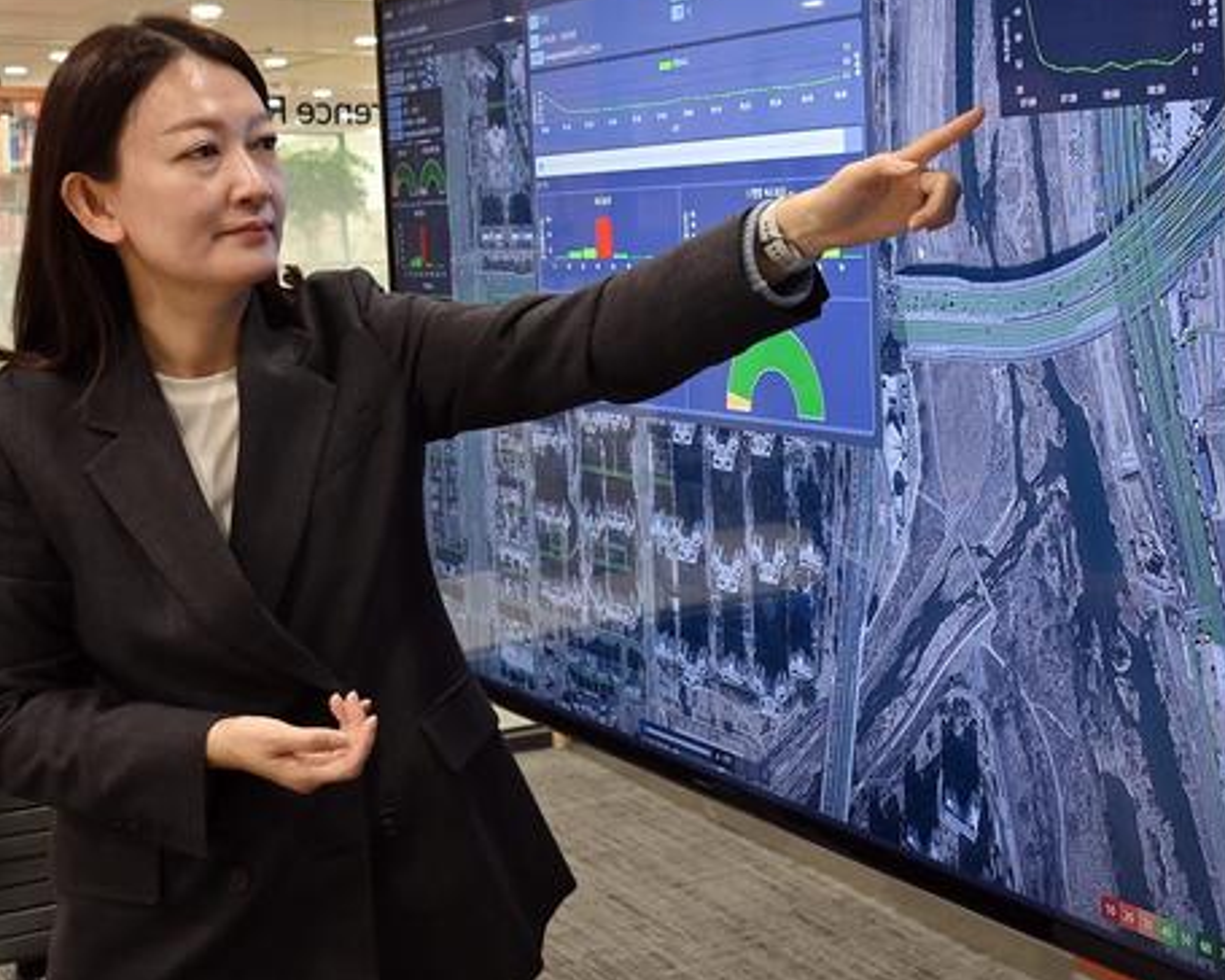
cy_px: 370
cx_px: 848
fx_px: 1885
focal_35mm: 52
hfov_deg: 35.5
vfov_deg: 29.0
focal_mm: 24
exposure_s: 1/60
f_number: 4.5
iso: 1250
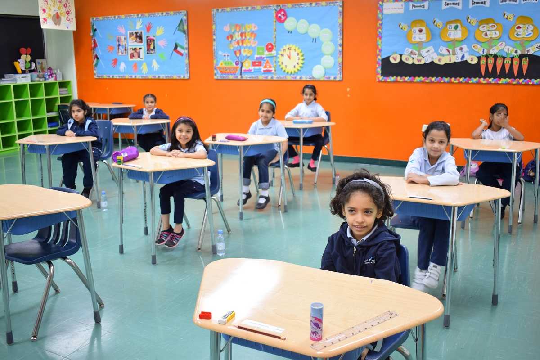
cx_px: 270
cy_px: 180
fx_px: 540
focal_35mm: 36
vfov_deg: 36.9
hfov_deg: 53.1
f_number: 4
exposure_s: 1/30
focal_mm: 24
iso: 720
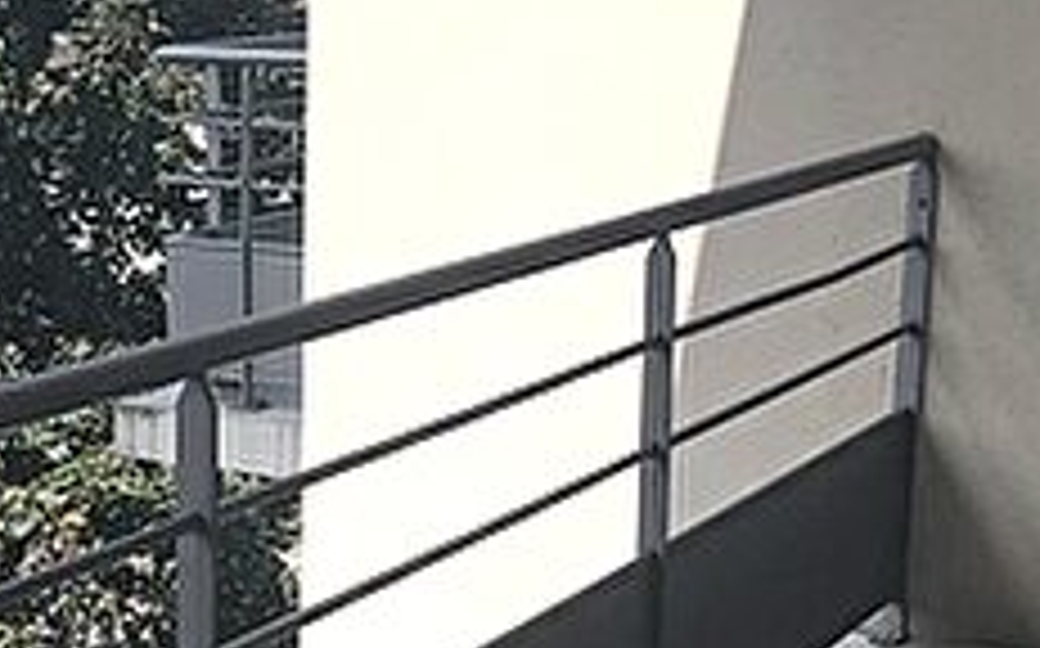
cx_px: 356
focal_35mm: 90
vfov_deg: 14.4
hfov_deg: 23.0
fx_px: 2549
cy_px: 551
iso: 20
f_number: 1.8
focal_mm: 3.99
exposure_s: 1/1429
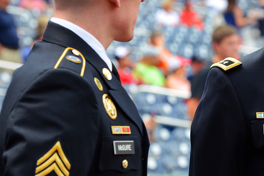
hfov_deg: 9.1
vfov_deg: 6.1
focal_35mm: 226
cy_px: 64
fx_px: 1657
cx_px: 209
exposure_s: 1/160
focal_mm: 135
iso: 160
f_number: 6.3
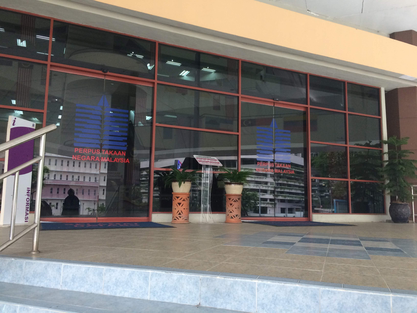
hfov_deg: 61.7
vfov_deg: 48.2
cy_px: 156
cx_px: 208
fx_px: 349
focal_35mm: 29
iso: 80
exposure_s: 1/33
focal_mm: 4.15
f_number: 2.2
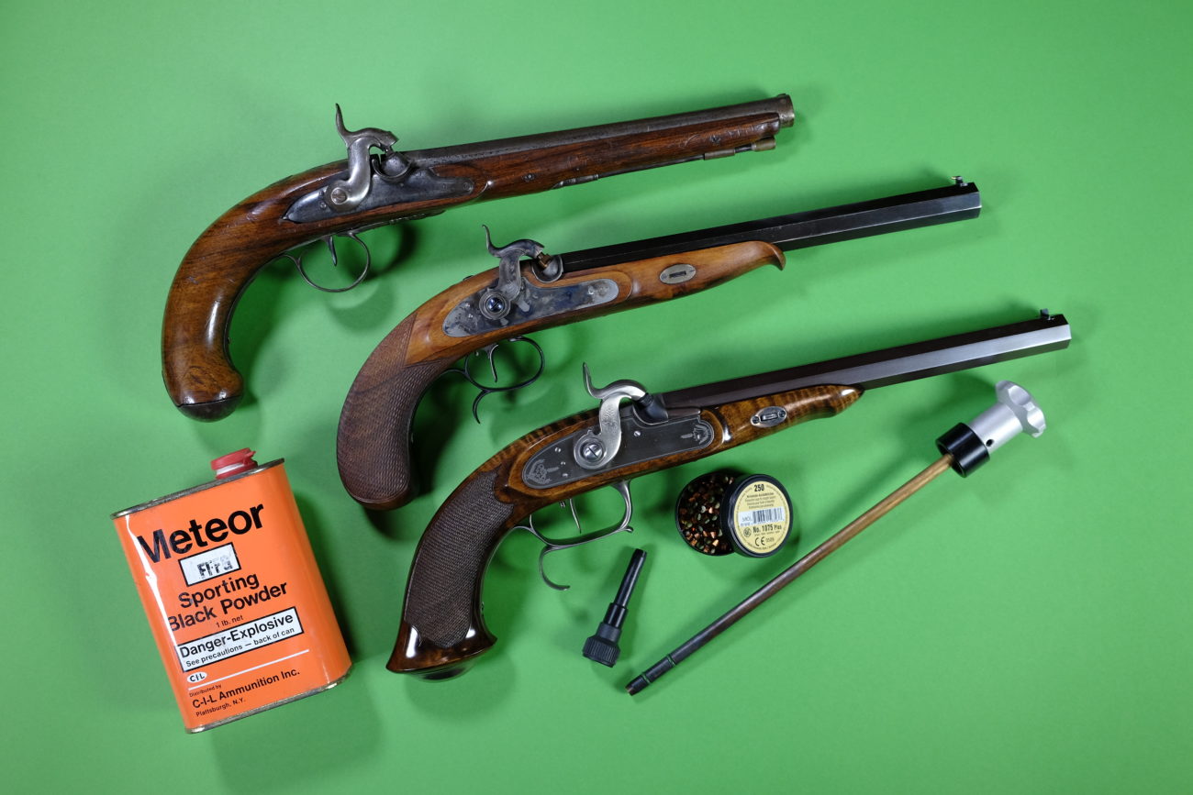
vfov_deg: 37.9
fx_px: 1160
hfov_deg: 54.4
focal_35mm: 35
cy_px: 398
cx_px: 596
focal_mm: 23.3
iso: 800
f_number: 5.6
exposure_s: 1/280
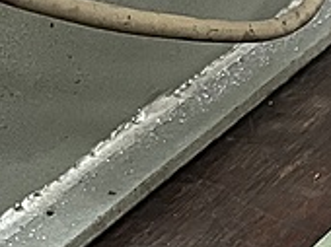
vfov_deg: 14.7
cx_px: 434
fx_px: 936
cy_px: 265
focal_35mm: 98
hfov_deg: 18.6
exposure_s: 1/42
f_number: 1.6
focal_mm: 5.1
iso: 500
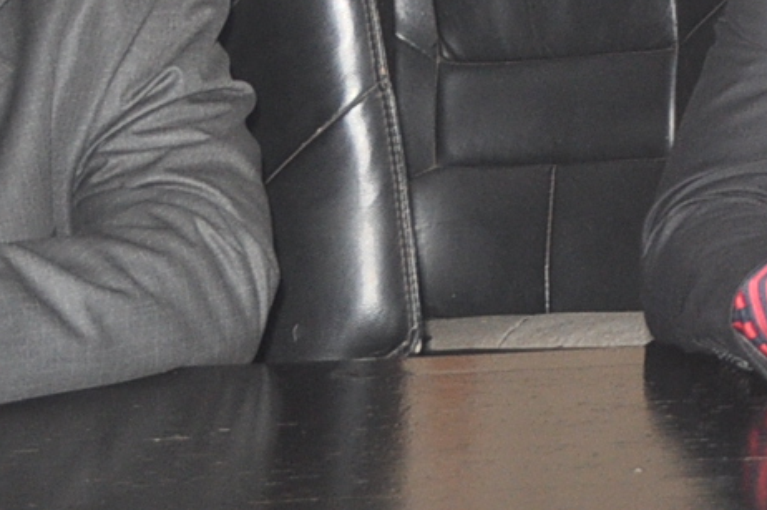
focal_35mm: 181
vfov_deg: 7.2
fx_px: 3852
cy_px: -621
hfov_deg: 10.5
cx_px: 1509
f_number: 6.3
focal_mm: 26
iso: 500
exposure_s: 1/125
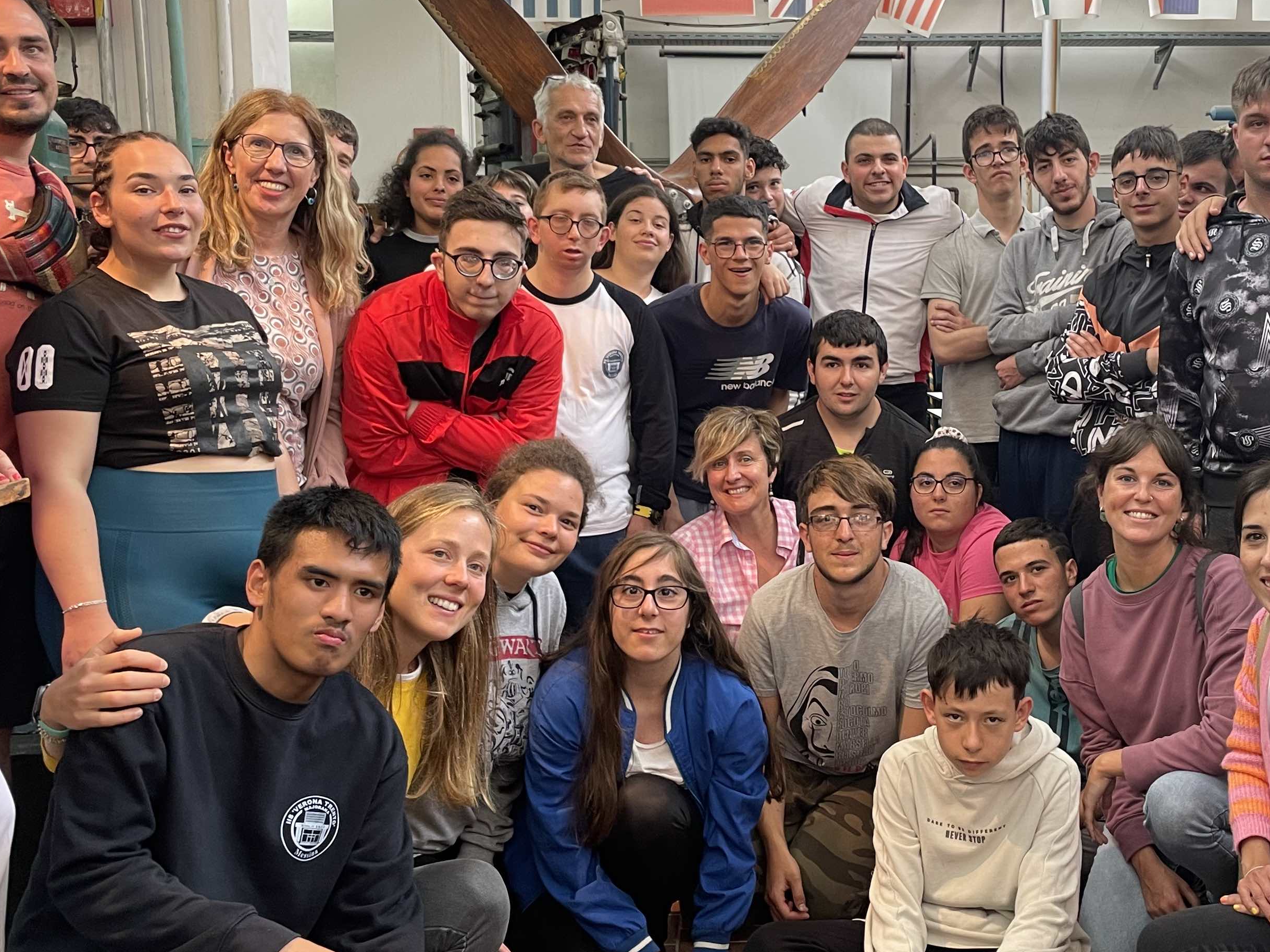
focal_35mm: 43
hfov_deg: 43.3
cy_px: 484
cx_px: 842
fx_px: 1577
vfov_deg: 33.6
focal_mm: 4.2
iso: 100
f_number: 1.6
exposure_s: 1/50
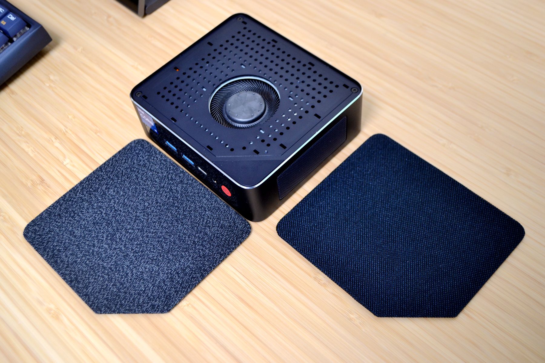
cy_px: 182
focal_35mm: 39
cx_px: 272
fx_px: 590
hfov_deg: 49.6
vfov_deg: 34.2
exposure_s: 1/20
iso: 400
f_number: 4.2
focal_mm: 26
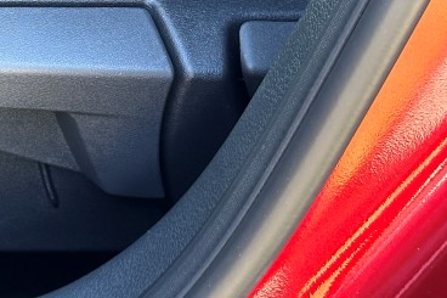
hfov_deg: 14.2
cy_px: -159
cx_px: -126
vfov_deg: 9.6
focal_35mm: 139
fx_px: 1725
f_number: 1.78
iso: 125
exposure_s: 1/60
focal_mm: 6.86
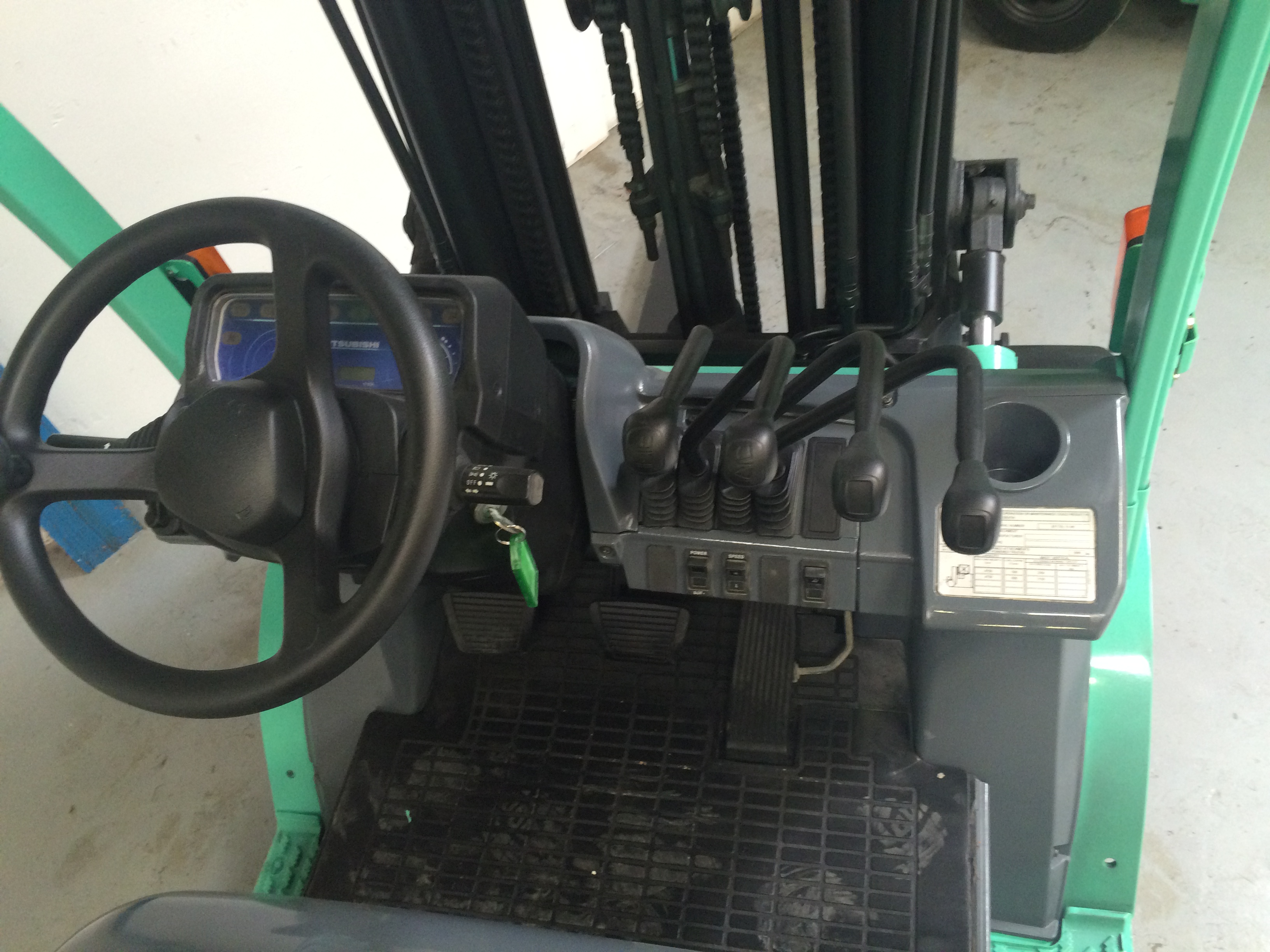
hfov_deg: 61.7
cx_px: 635
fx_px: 1064
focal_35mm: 29
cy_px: 476
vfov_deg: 48.2
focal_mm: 4.15
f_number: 2.2
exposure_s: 1/33
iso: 200
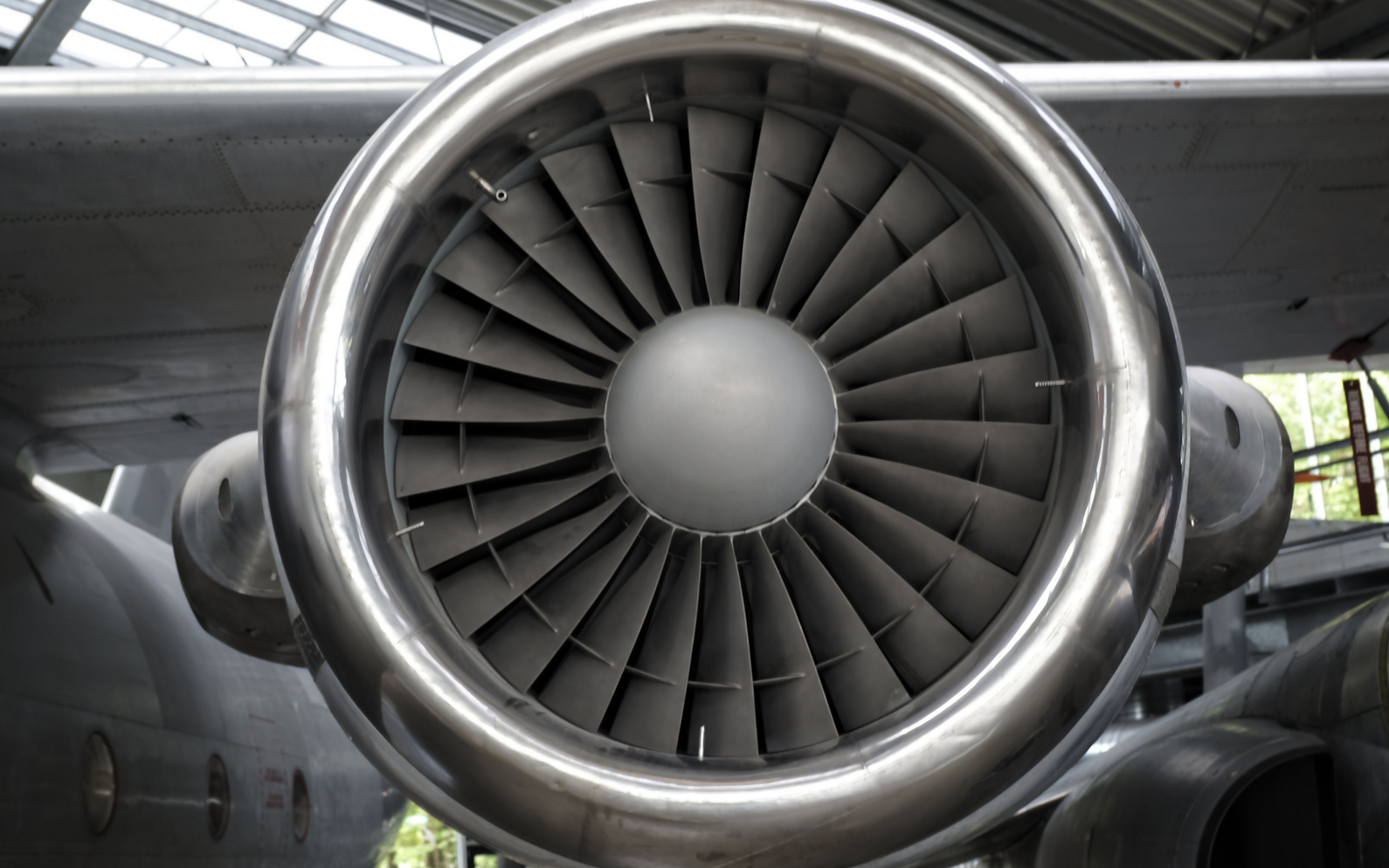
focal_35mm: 55
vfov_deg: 23.8
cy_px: 438
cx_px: 692
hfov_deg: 37.2
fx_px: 2064
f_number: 5.6
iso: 100
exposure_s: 1/5
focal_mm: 35
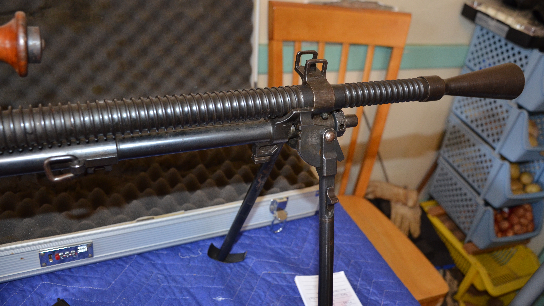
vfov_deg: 36.6
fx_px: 462
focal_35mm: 32
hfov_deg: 61.0
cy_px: 131
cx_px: 277
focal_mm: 20
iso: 800
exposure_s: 1/60
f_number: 3.5
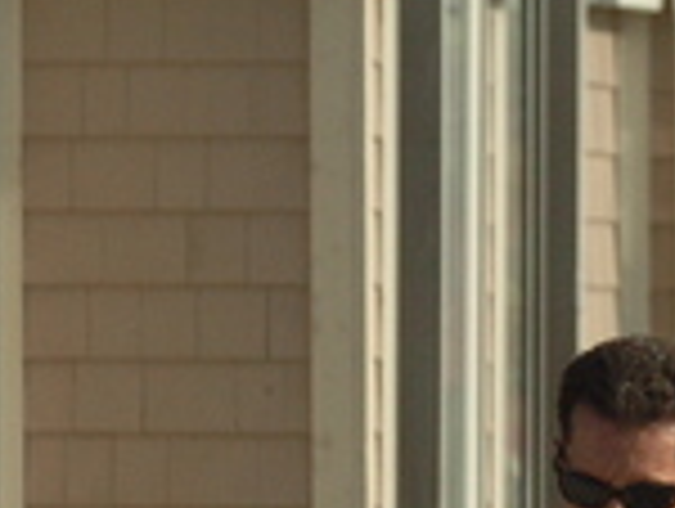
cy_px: 697
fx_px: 17949
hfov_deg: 2.2
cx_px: 495
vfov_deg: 1.6
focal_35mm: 919
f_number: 5.6
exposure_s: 1/2000
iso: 400
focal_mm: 120
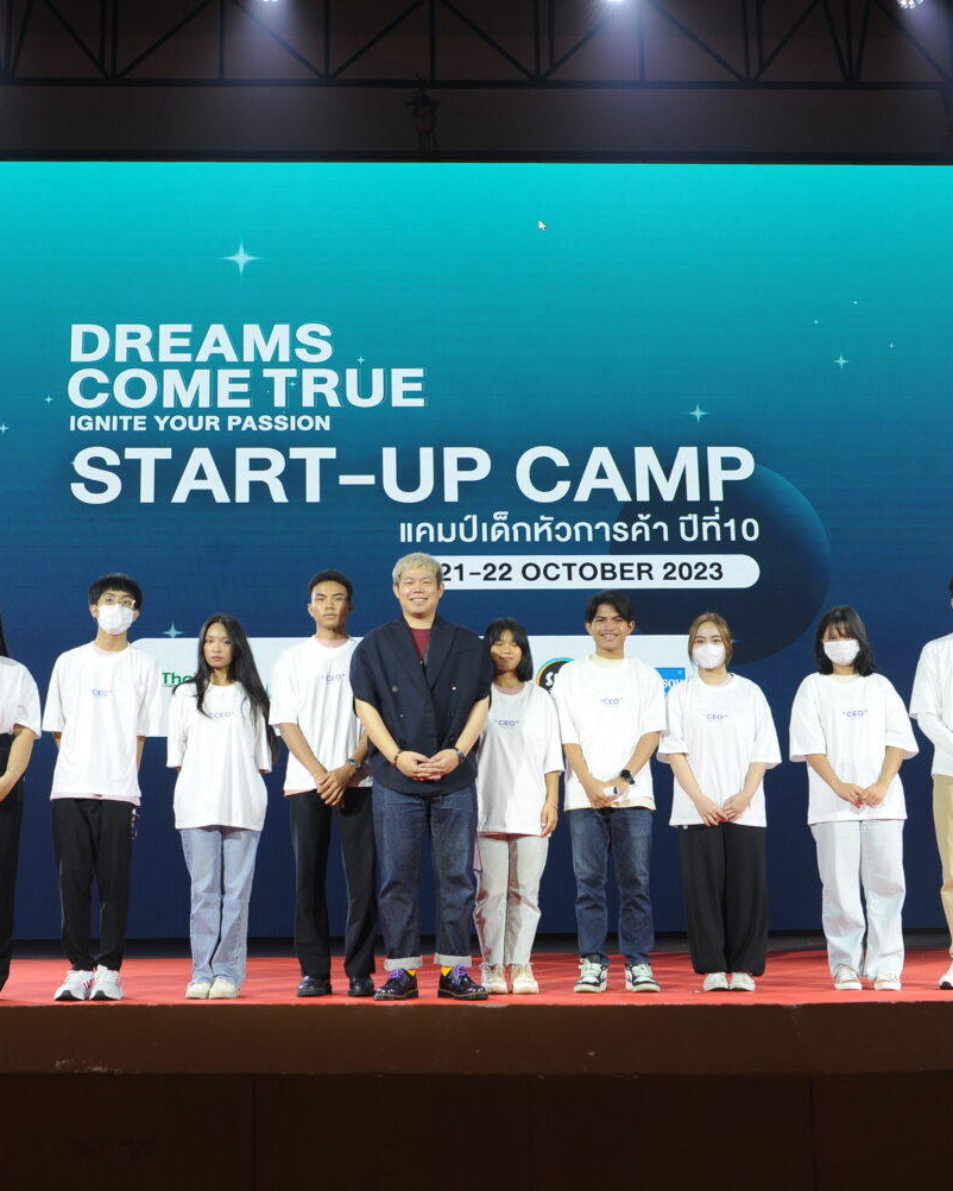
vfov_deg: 40.3
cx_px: 384
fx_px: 1621
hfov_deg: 32.7
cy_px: 591
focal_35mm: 46
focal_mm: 32
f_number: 5
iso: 800
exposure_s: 1/80
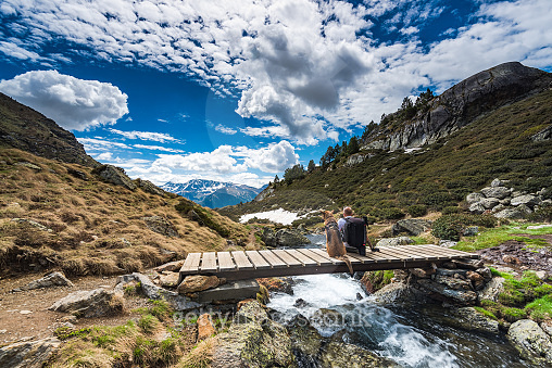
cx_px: 276
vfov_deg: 73.8
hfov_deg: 96.7
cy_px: 184
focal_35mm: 16
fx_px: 245
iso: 100
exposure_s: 1/30
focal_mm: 16
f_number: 11
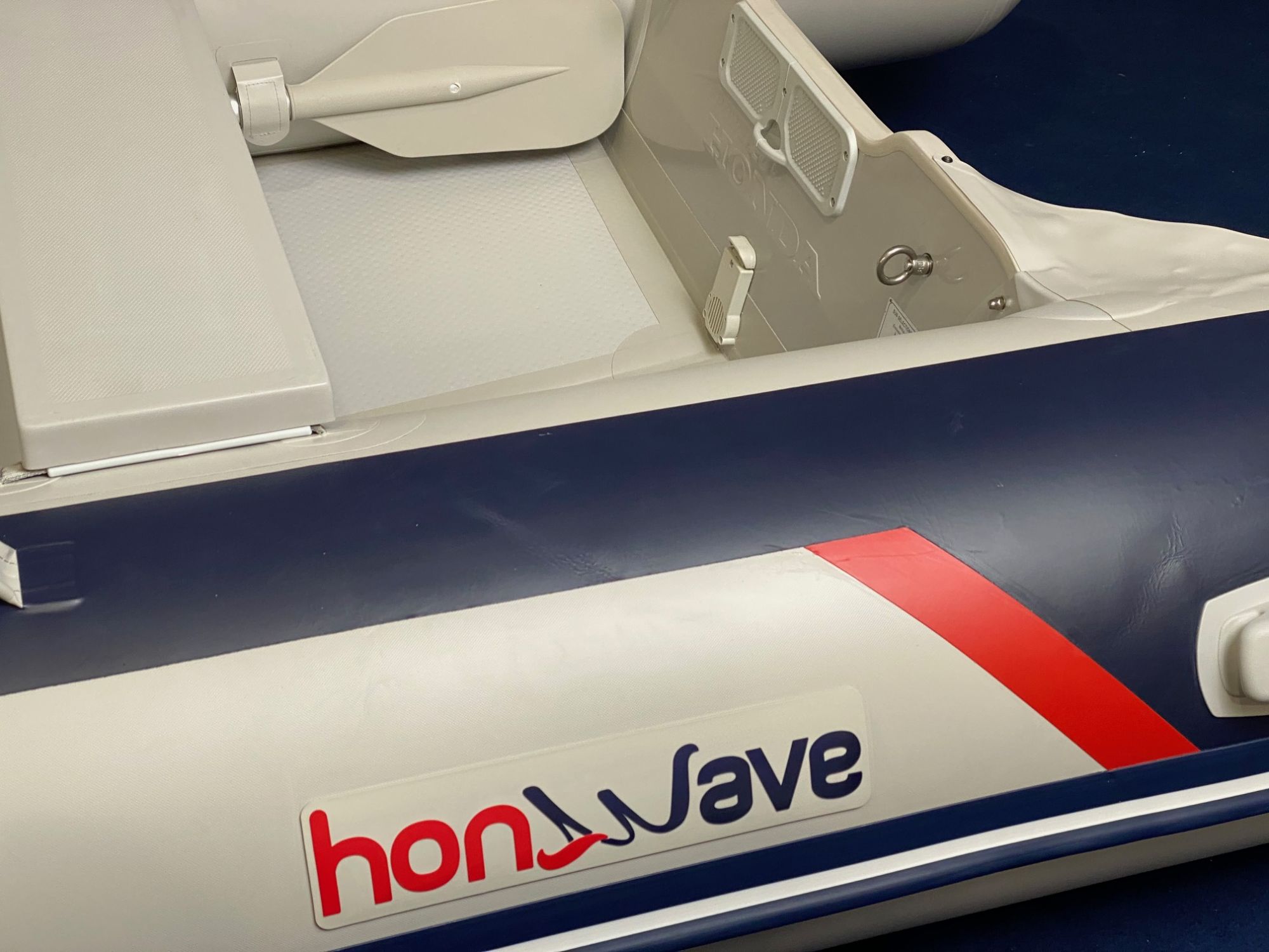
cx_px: 634
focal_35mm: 52
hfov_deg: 36.8
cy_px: 476
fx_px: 1906
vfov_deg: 28.0
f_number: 2
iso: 80
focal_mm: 6
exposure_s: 1/100
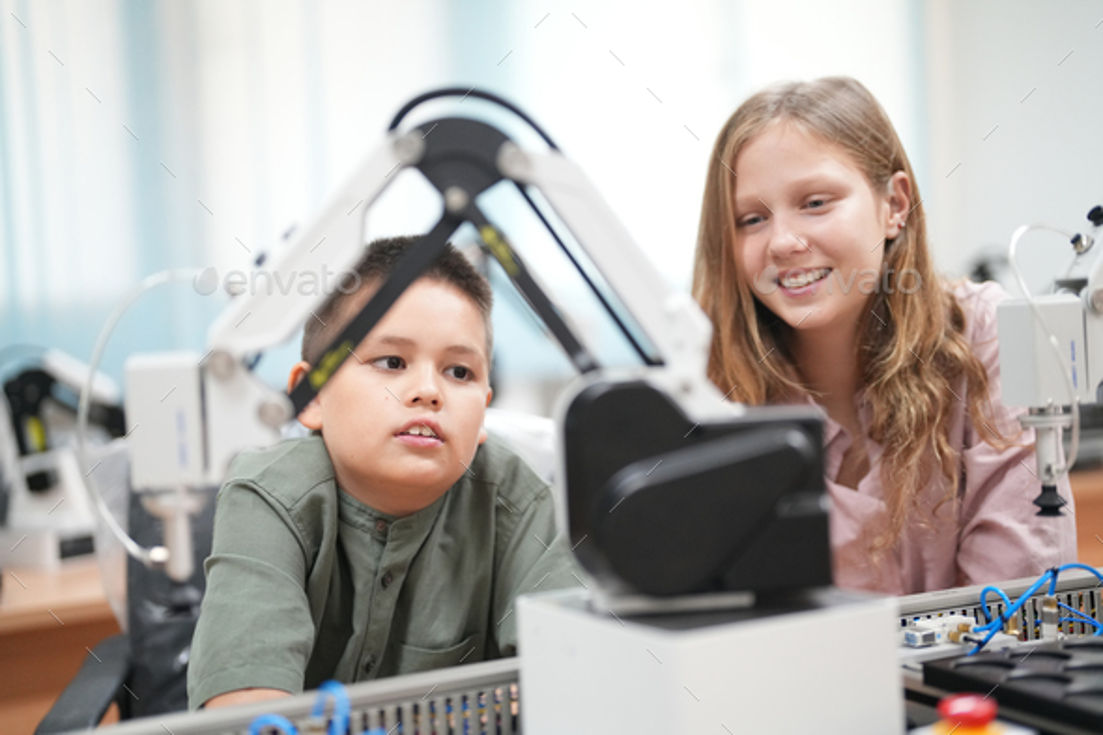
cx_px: 552
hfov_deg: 39.6
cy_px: 368
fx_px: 1531
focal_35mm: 50
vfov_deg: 27.0
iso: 2500
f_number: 1.4
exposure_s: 1/571
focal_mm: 50
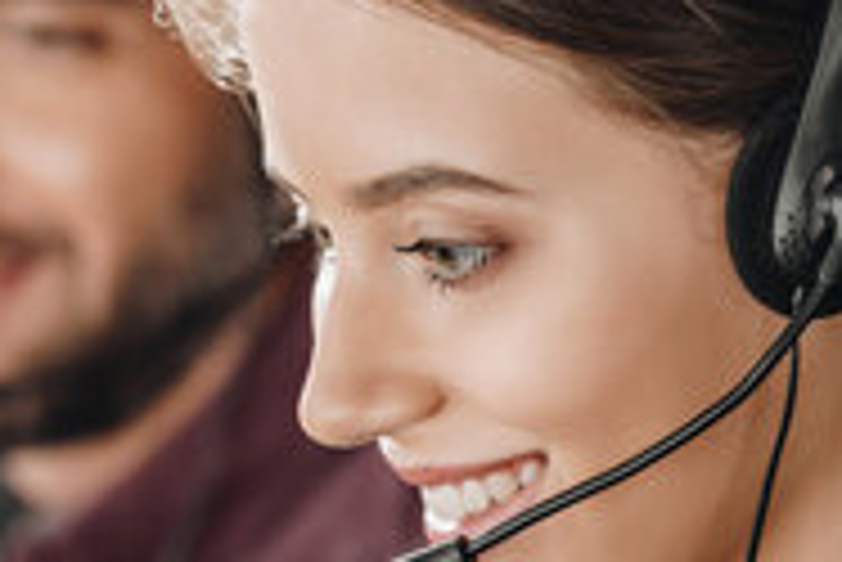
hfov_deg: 5.1
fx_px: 9503
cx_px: 275
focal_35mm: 406
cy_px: 353
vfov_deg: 3.4
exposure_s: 1/250
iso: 250
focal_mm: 165
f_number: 3.5
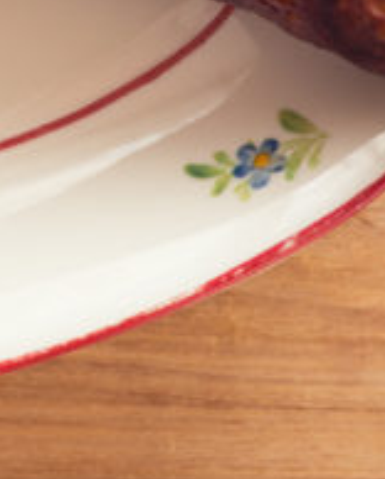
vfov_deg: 8.6
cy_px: -10
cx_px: -195
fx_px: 3166
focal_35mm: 223
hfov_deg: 6.9
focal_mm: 70
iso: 400
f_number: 8
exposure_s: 1/90
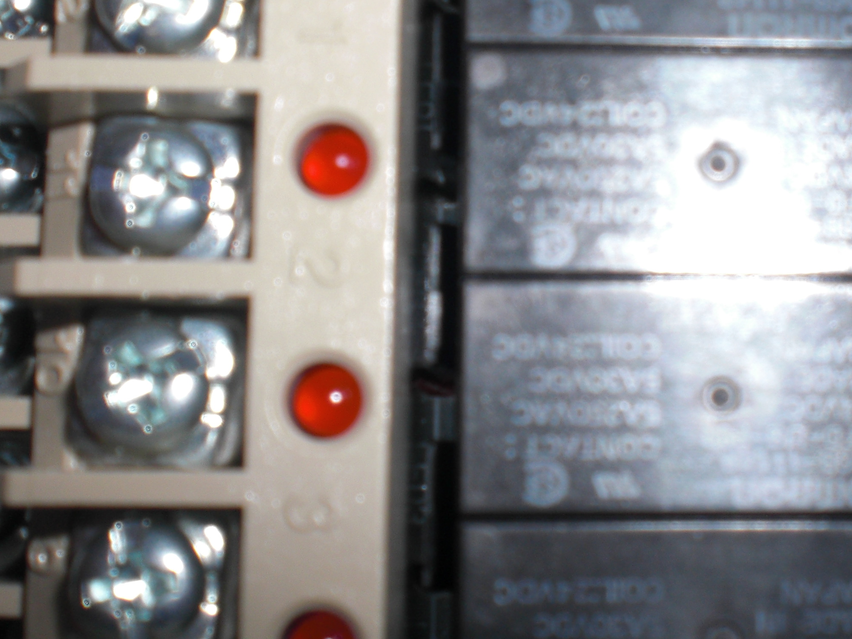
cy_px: 265
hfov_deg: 30.6
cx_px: 644
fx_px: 1526
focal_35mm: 62
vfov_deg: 23.6
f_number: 5.6
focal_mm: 6.3
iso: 64
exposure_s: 1/60
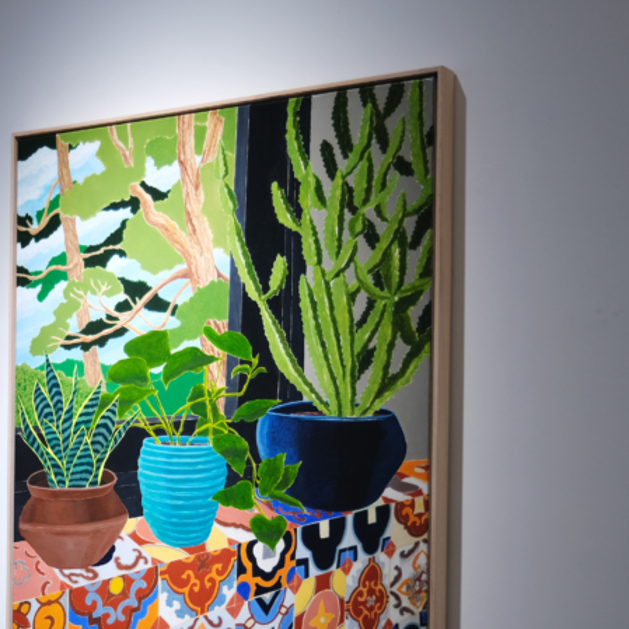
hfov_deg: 25.3
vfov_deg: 26.7
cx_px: -28
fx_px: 1316
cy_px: 425
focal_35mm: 64
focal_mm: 22
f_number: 2.8
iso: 160
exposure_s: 1/105
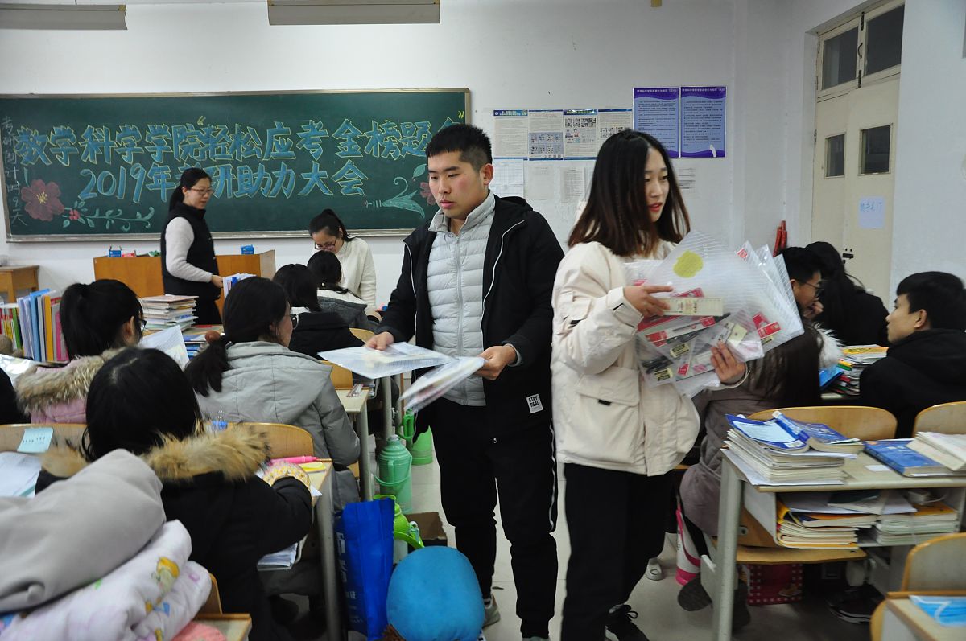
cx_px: 483
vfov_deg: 41.6
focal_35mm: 32
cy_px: 320
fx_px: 844
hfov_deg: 59.6
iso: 1000
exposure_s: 1/60
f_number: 4
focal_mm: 21
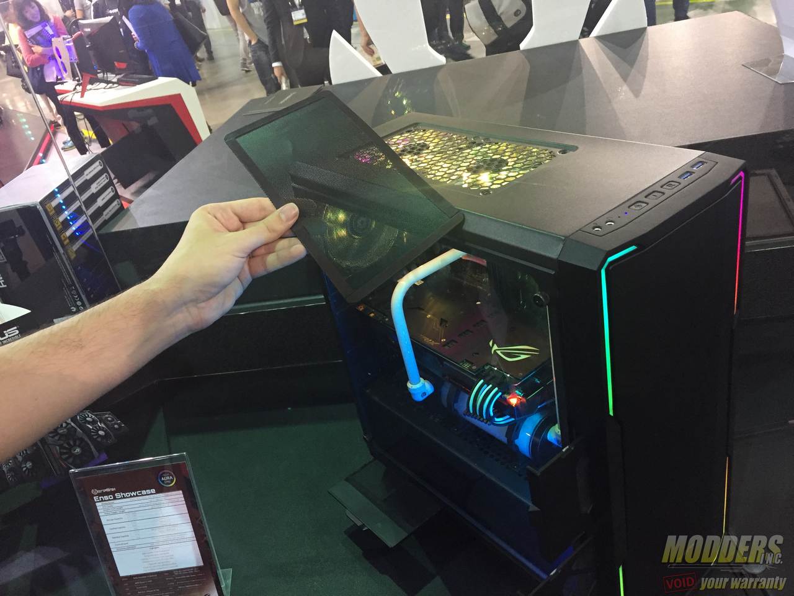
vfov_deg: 48.2
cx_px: 397
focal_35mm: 29
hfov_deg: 61.7
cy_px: 298
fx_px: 665
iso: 160
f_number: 2.2
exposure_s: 1/30
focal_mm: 4.15
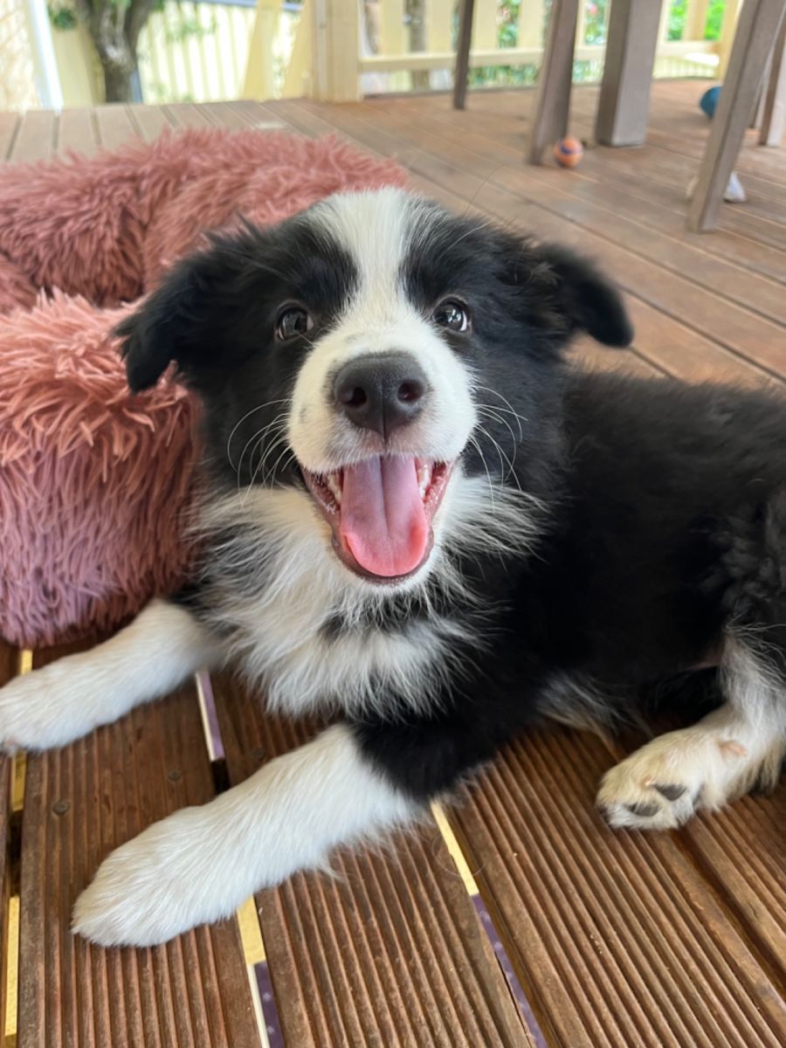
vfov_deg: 67.3
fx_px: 787
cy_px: 524
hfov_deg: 53.1
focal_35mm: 26
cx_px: 393
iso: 125
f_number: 1.6
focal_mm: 5.1
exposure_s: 1/68
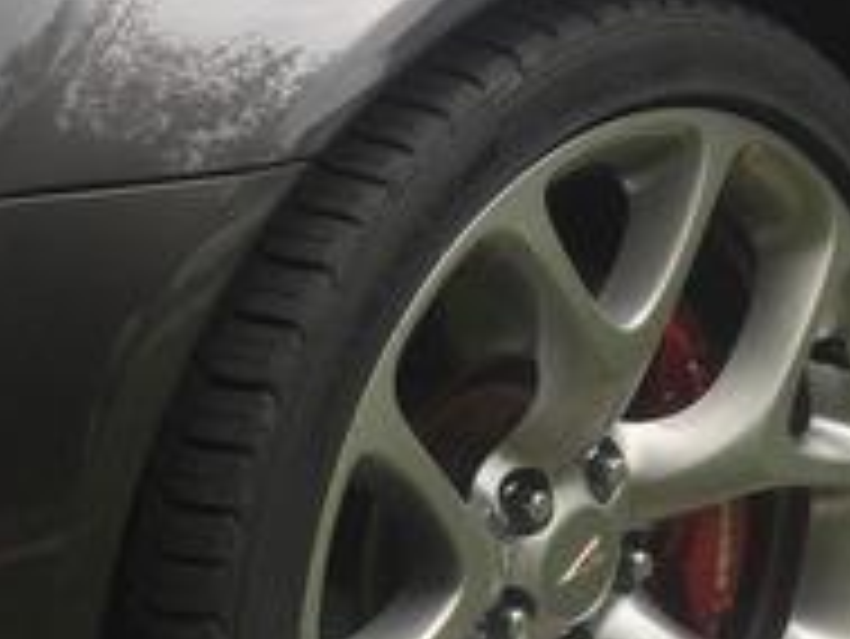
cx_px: -126
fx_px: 2408
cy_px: 396
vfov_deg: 15.1
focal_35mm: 98
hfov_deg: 19.1
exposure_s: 1/659
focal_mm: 4.15
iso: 32
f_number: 2.2
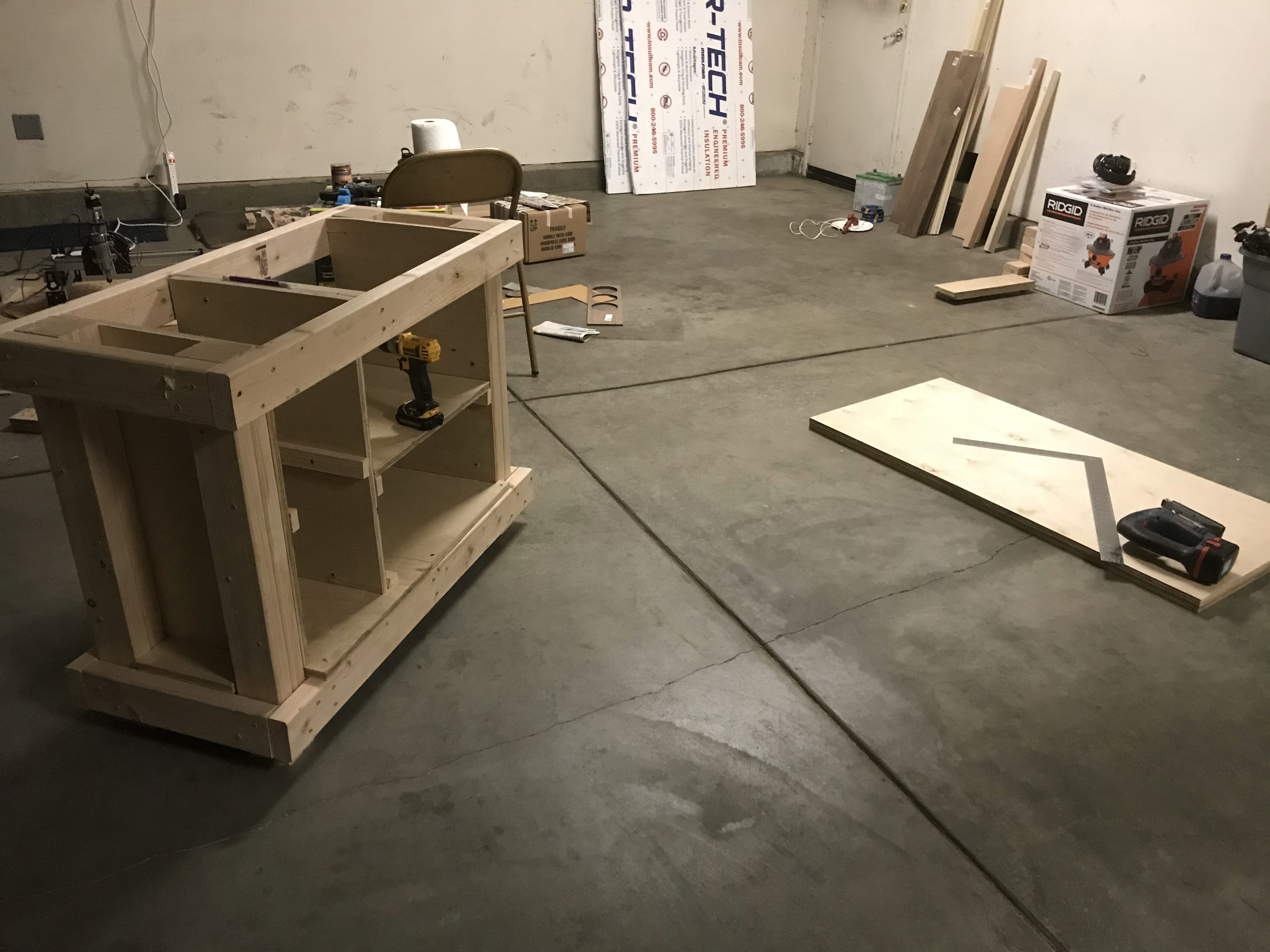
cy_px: 476
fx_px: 1027
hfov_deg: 63.4
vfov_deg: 49.7
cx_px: 635
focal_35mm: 28
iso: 80
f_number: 1.8
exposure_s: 1/7
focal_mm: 3.99
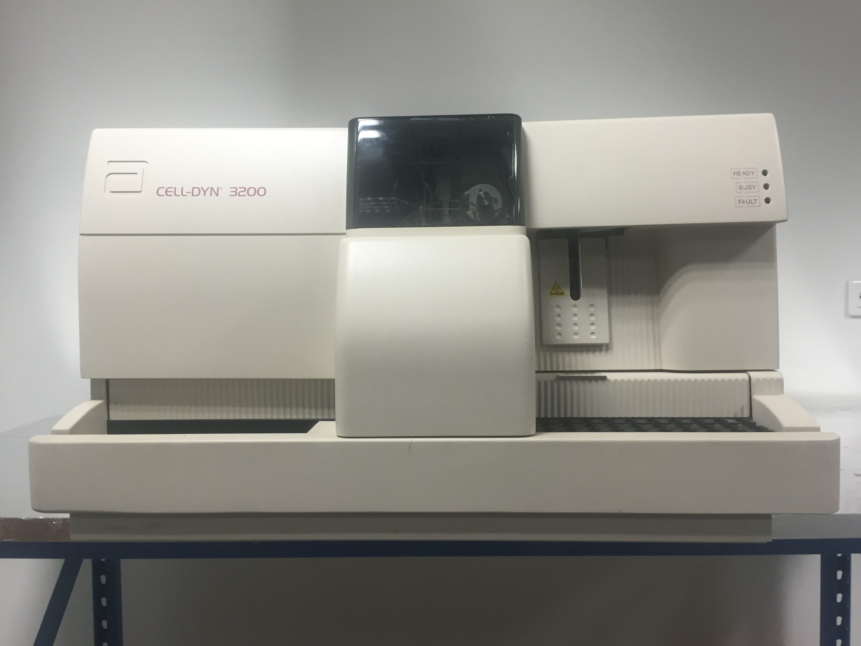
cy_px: 323
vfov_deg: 48.2
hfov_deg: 61.7
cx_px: 430
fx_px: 721
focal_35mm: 29
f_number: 2.2
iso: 50
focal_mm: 4.15
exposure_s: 1/33
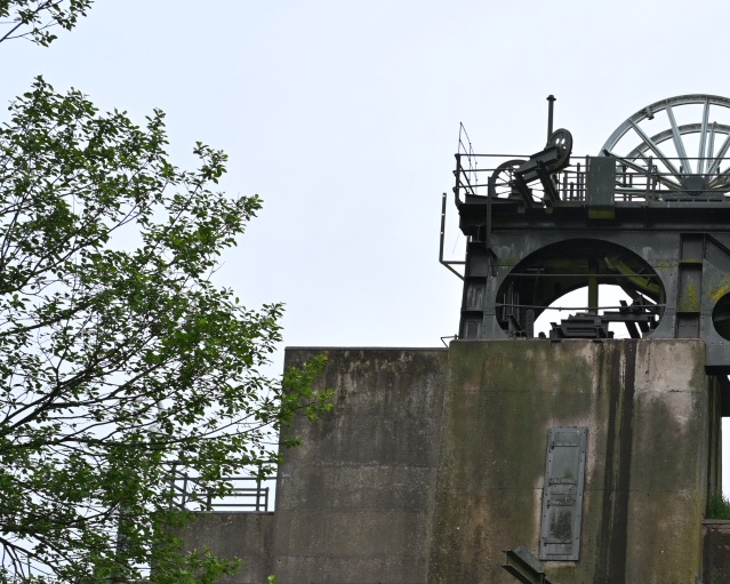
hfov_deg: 20.1
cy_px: 555
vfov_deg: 17.1
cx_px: 918
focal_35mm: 88
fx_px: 1901
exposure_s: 1/200
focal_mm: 37
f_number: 7.1
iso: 100
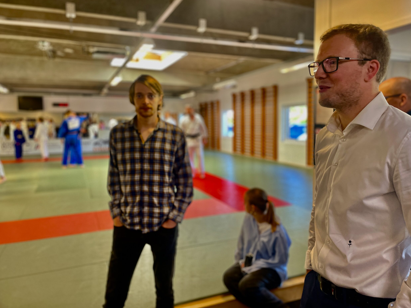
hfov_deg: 65.3
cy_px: 150
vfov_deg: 51.4
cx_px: 210
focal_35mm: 27
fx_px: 321
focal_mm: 4.2
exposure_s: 1/50
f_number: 1.6
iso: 100
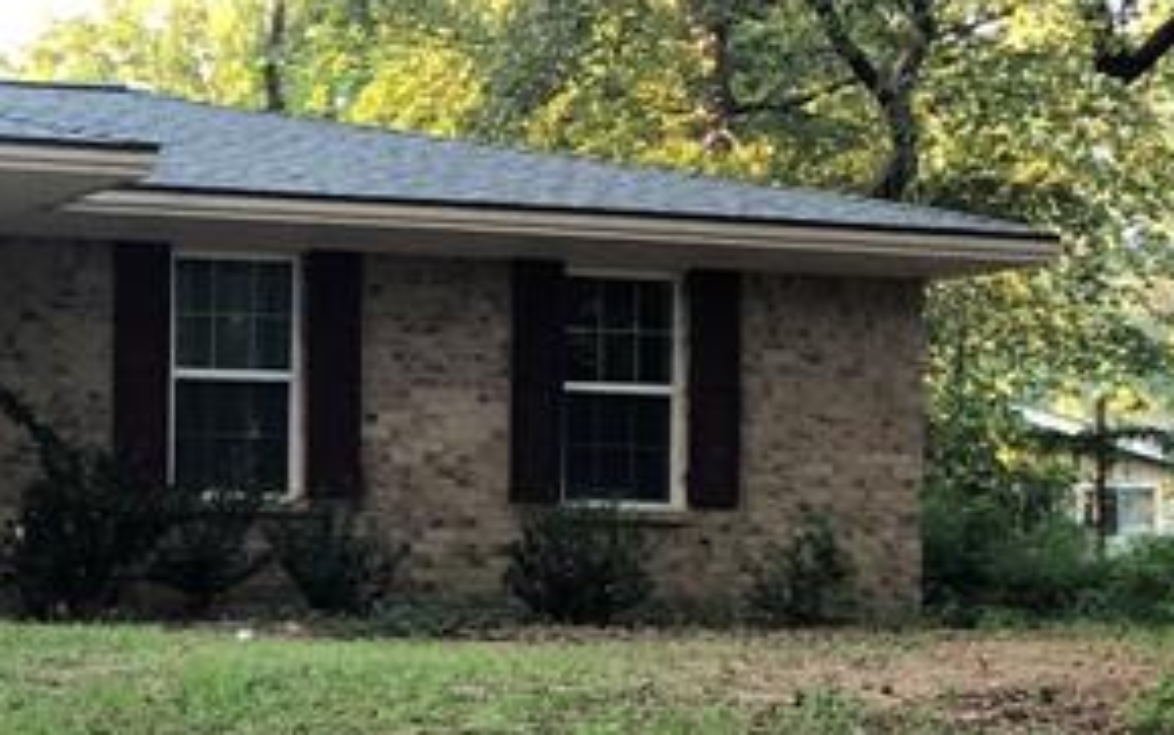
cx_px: -402
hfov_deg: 18.3
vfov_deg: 12.3
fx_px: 3361
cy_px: 772
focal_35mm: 105
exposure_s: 1/30
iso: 25
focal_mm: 3.99
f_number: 1.8
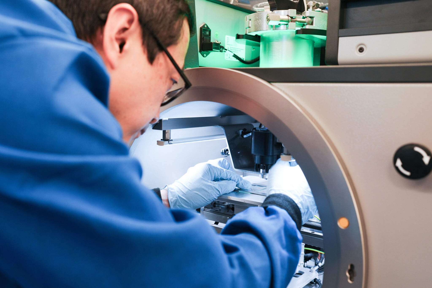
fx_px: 420
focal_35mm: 35
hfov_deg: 54.4
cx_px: 216
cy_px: 144
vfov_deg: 37.8
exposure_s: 1/40
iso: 250
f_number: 4
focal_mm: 35
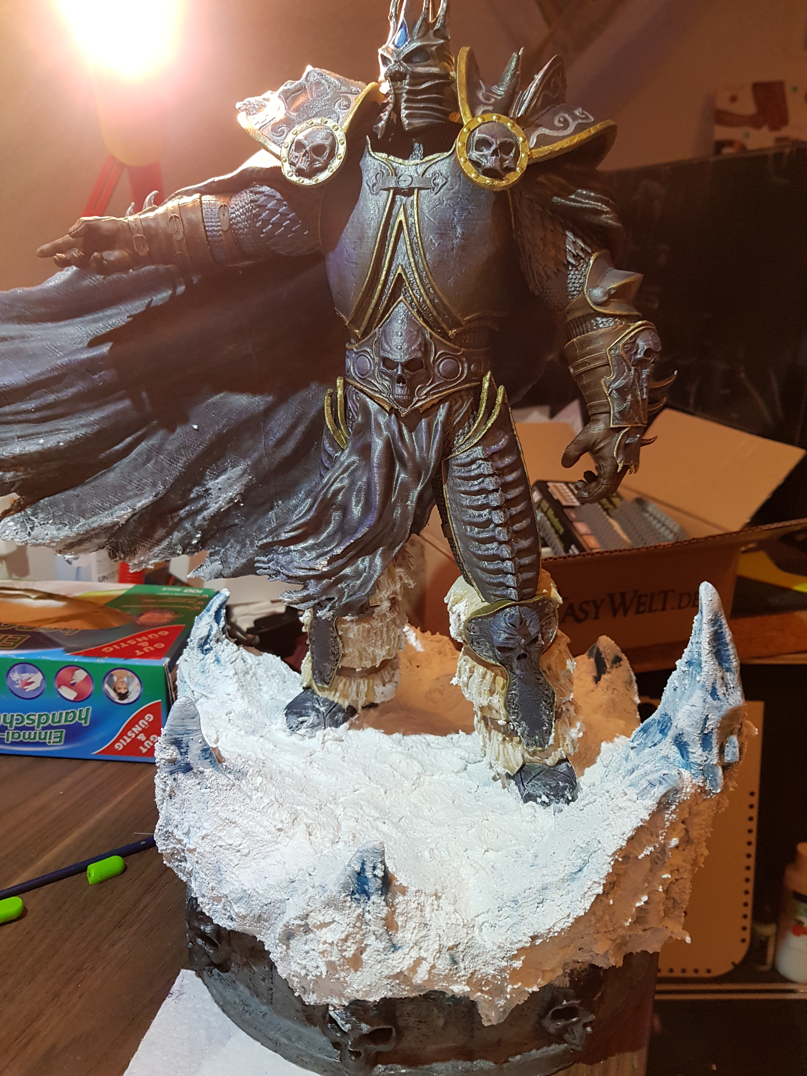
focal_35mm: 26
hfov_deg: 53.1
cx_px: 404
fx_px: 808
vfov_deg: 67.3
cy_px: 538
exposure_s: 1/33
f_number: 1.7
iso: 200
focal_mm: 4.2
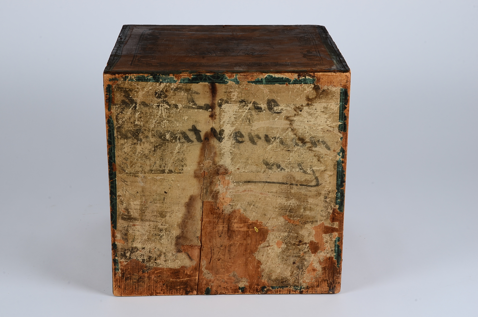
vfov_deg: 18.8
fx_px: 954
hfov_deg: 28.1
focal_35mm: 72
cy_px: 158
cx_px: 239
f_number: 18
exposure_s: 1/125
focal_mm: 48
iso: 100
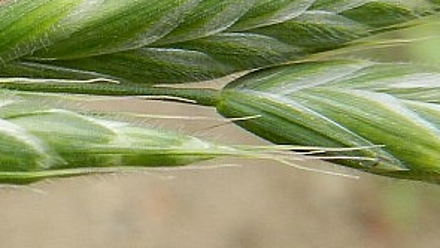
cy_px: 203
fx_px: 1657
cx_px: -204
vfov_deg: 8.5
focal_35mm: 142
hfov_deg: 14.2
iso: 160
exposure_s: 1/250
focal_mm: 5.6
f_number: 3.7
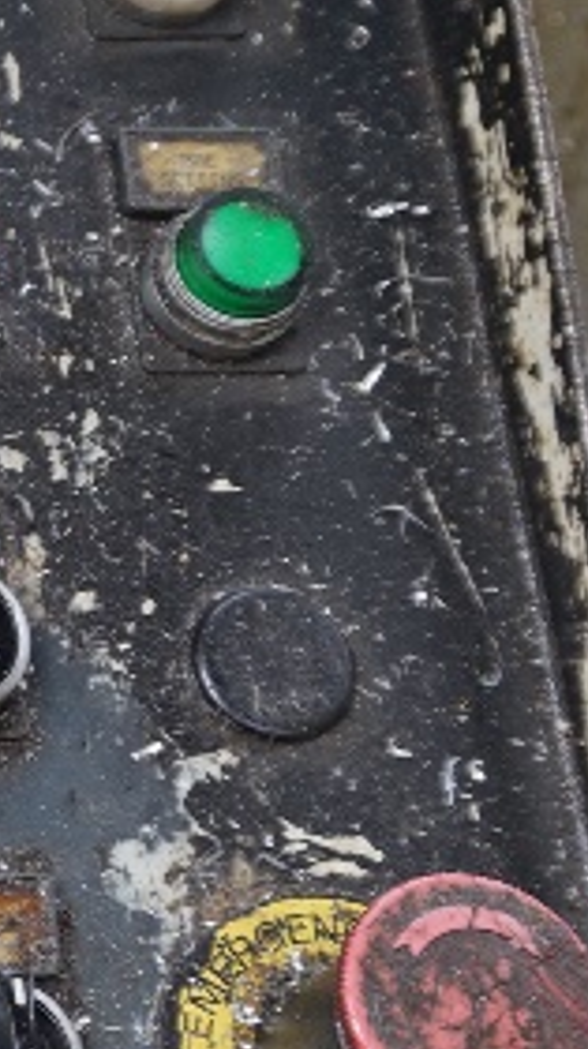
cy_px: 609
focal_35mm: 92
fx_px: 2556
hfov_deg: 11.1
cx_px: -816
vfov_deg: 23.2
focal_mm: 16
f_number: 4
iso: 200
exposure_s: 1/60
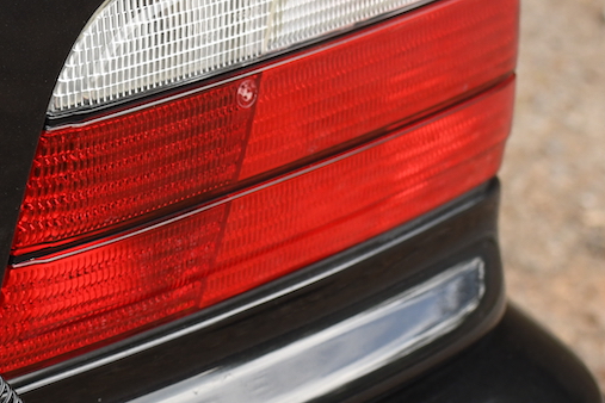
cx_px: -74
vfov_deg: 9.9
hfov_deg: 14.5
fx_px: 2319
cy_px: 288
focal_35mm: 138
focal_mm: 35
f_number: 5
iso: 400
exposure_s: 1/100
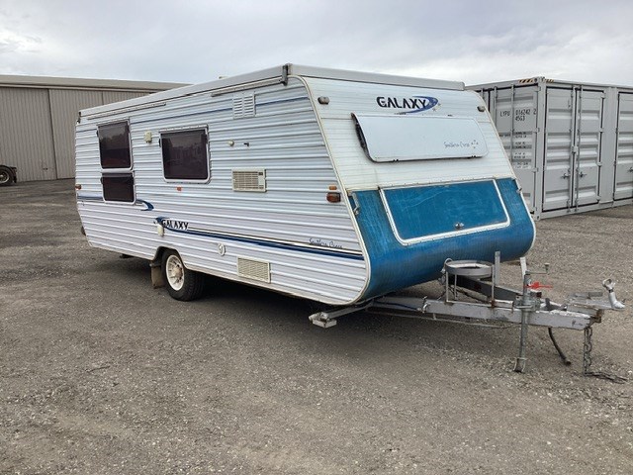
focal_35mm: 31
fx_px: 567
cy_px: 238
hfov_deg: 58.4
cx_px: 316
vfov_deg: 45.4
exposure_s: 1/438
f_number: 2.4
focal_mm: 3.3
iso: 25
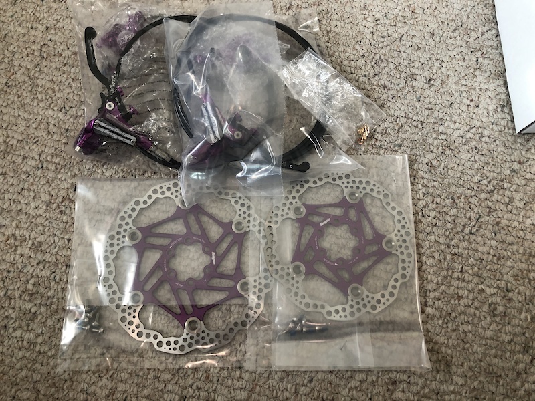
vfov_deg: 49.7
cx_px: 268
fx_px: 433
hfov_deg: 63.4
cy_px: 200
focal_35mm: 28
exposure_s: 1/20
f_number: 1.8
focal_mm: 3.99
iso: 40
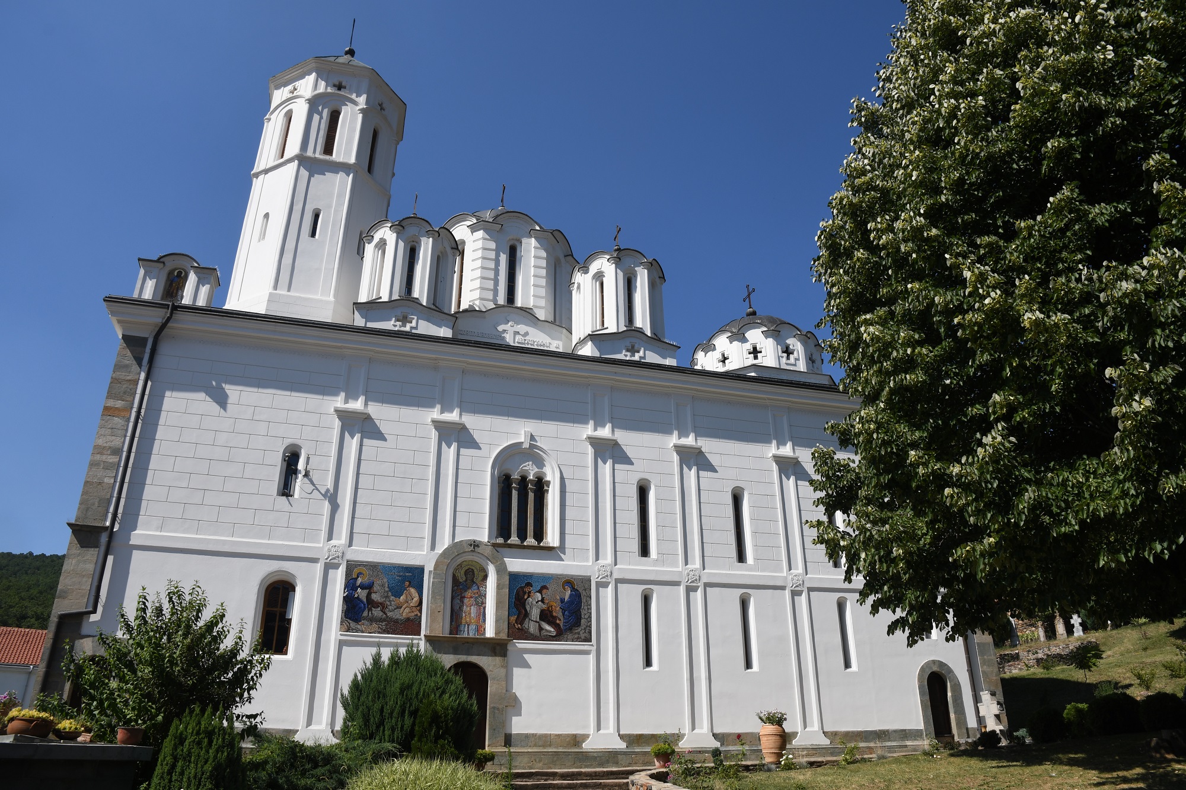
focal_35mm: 24
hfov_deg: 73.7
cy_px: 395
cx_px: 593
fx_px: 791
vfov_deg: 53.1
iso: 125
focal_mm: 16
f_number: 10
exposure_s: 1/320
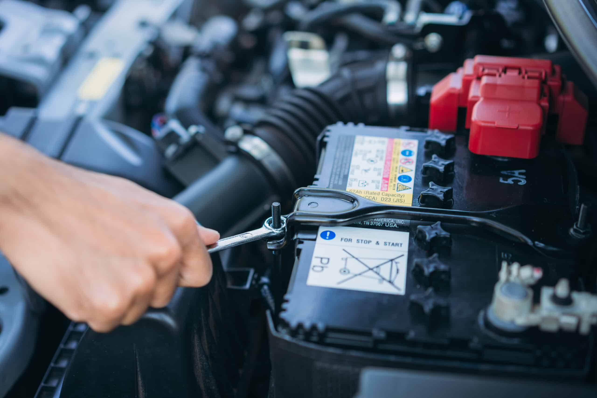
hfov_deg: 36.2
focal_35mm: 55
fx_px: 912
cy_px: 199
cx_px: 298
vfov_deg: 24.6
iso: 200
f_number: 2.5
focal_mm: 55
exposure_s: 1/125
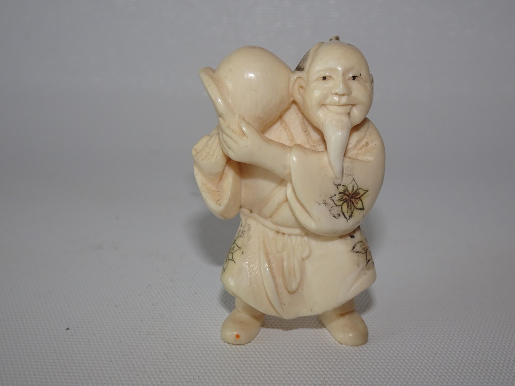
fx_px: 833
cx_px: 258
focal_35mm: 56
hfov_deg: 34.3
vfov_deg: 26.1
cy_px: 193
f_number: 4.5
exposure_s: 1/60
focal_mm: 9.52
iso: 80
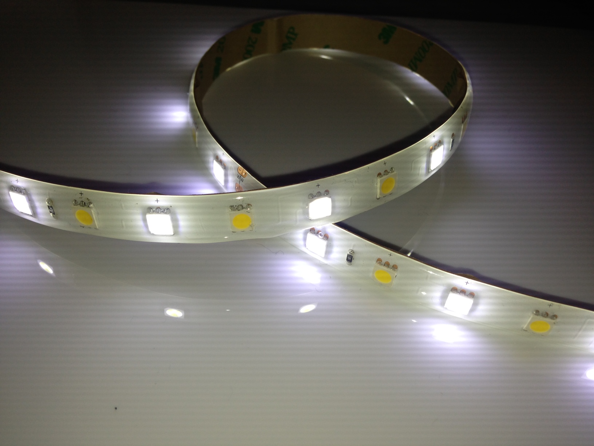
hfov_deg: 55.4
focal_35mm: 33
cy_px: 223
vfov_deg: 42.9
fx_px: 566
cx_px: 297
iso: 50
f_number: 2.4
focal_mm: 4.13
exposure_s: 1/608
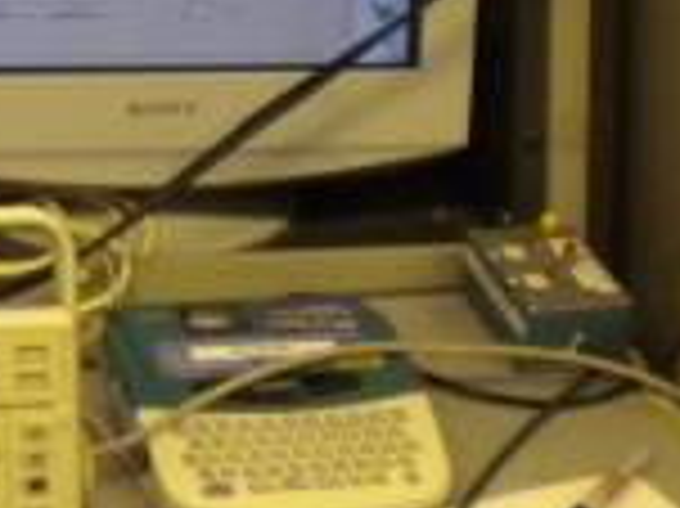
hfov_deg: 13.5
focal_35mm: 139
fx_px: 2728
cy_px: -297
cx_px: -306
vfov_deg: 10.2
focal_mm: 6.3
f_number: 3.1
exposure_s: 1/37.7
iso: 400
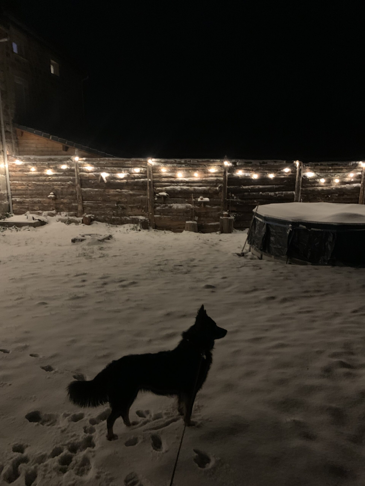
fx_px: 366
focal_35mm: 26
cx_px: 182
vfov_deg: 67.3
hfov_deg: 53.1
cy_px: 243
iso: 1000
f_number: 1.8
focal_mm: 4.25
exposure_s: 1/17
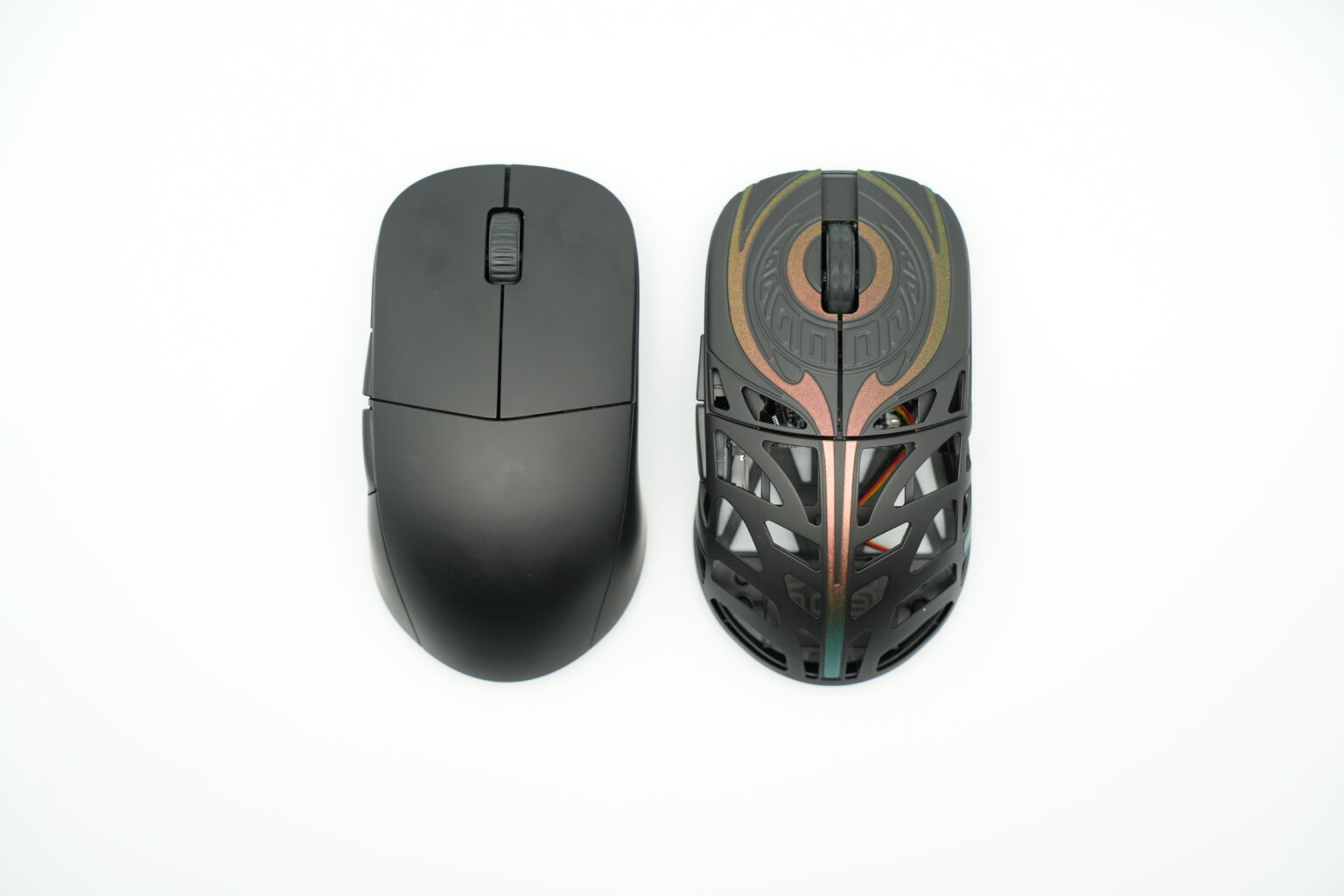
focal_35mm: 70
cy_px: 448
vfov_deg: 19.5
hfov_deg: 28.8
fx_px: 2613
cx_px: 672
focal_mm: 70
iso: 1000
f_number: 5
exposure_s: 1/60
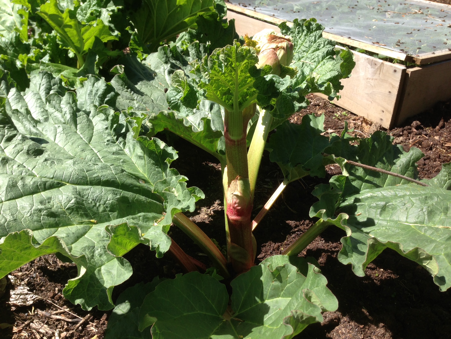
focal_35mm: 33
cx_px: 226
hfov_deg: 55.4
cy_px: 170
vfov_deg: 42.9
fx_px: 430
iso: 50
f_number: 2.4
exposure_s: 1/763
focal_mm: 4.13
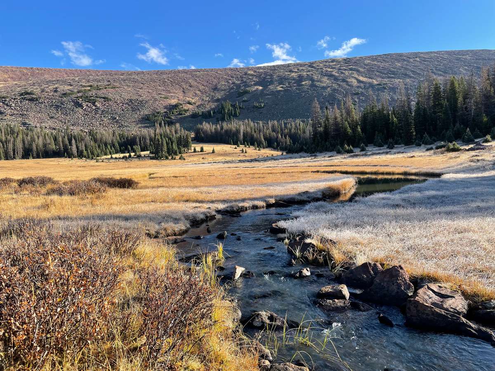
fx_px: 372
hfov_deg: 67.3
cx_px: 248
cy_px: 186
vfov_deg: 53.1
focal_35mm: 26
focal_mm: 4.2
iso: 32
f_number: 1.6
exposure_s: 1/1125
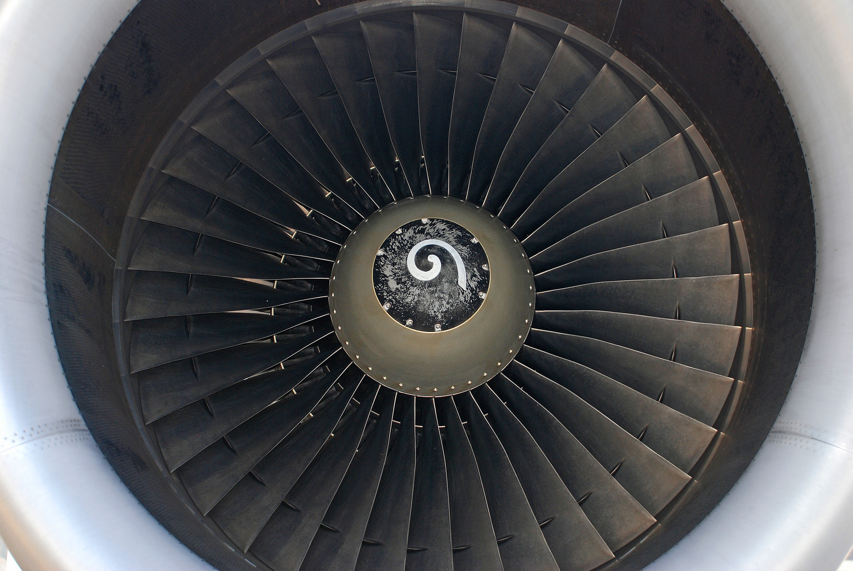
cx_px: 426
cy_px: 286
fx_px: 1246
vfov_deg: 25.8
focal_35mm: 52
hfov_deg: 37.8
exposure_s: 1/60
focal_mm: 35
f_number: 4.5
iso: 250
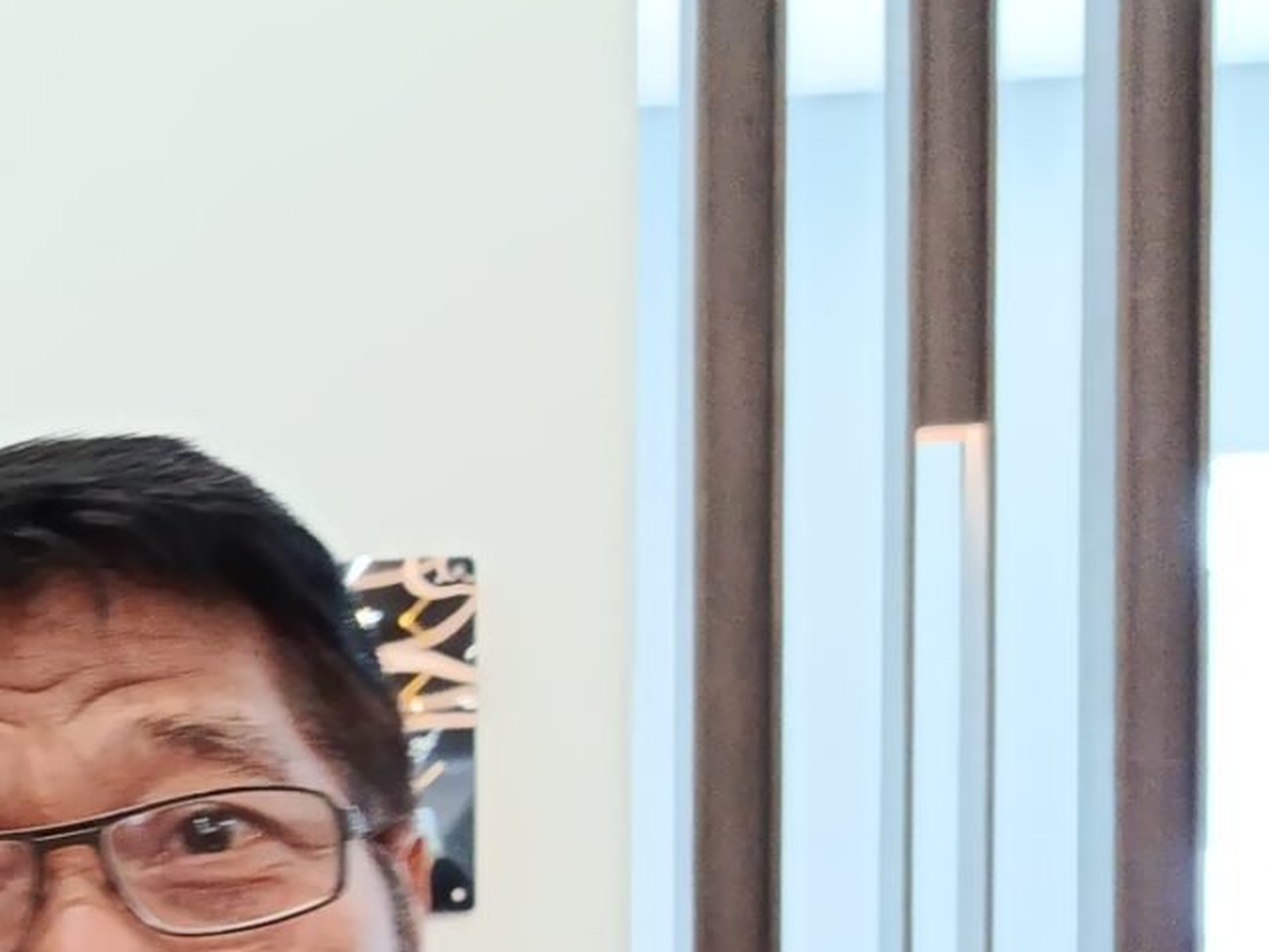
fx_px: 2824
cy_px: 1030
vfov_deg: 18.5
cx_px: -416
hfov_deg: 22.4
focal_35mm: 77
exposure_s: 1/25
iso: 1014
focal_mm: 5.24
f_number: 1.7
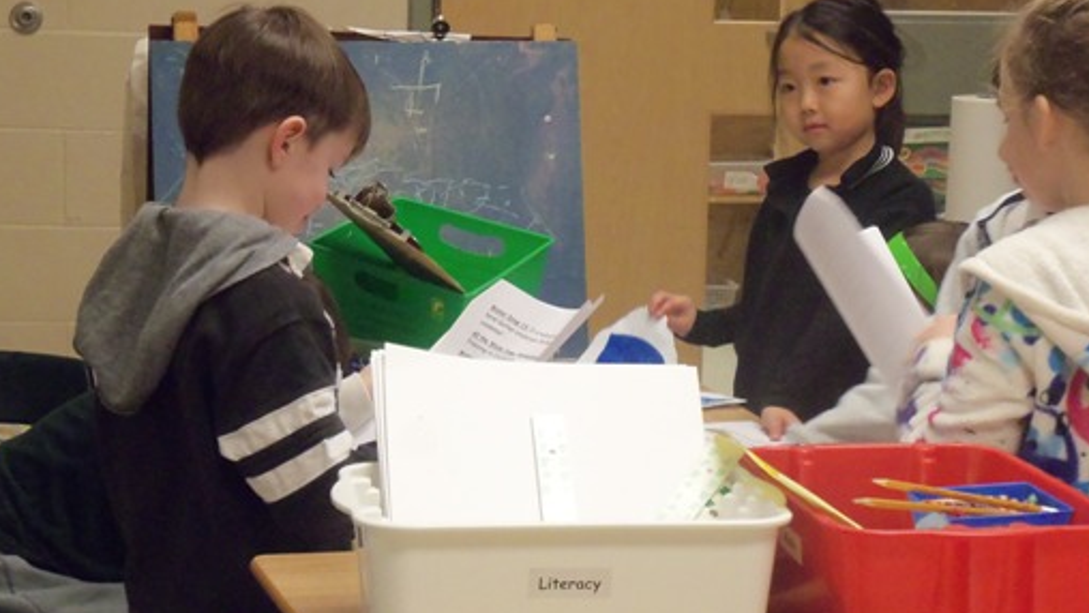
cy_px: 367
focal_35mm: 107
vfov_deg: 11.3
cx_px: 667
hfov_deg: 20.0
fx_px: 3090
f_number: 4.2
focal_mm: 14.3
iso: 320
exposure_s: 1/40
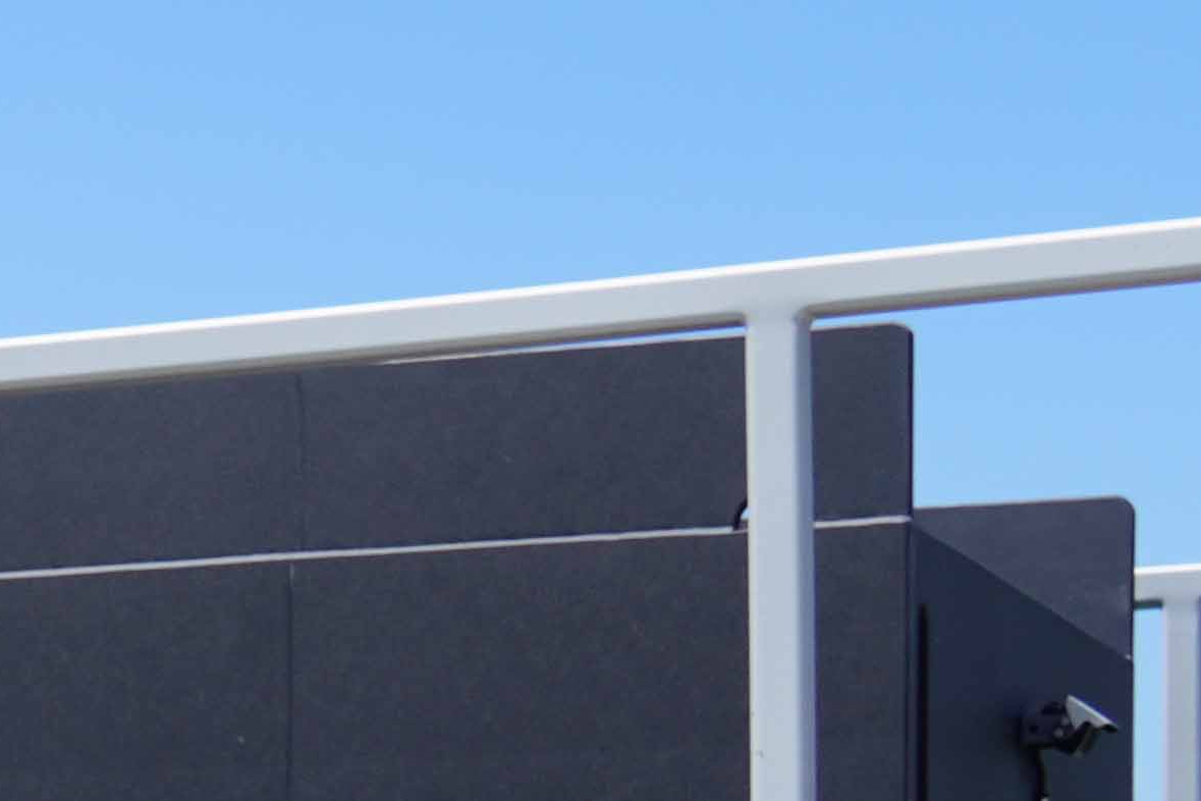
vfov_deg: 8.0
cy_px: 1321
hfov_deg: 11.4
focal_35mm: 168
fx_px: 5604
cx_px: -912
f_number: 9
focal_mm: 22
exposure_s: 1/125
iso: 100
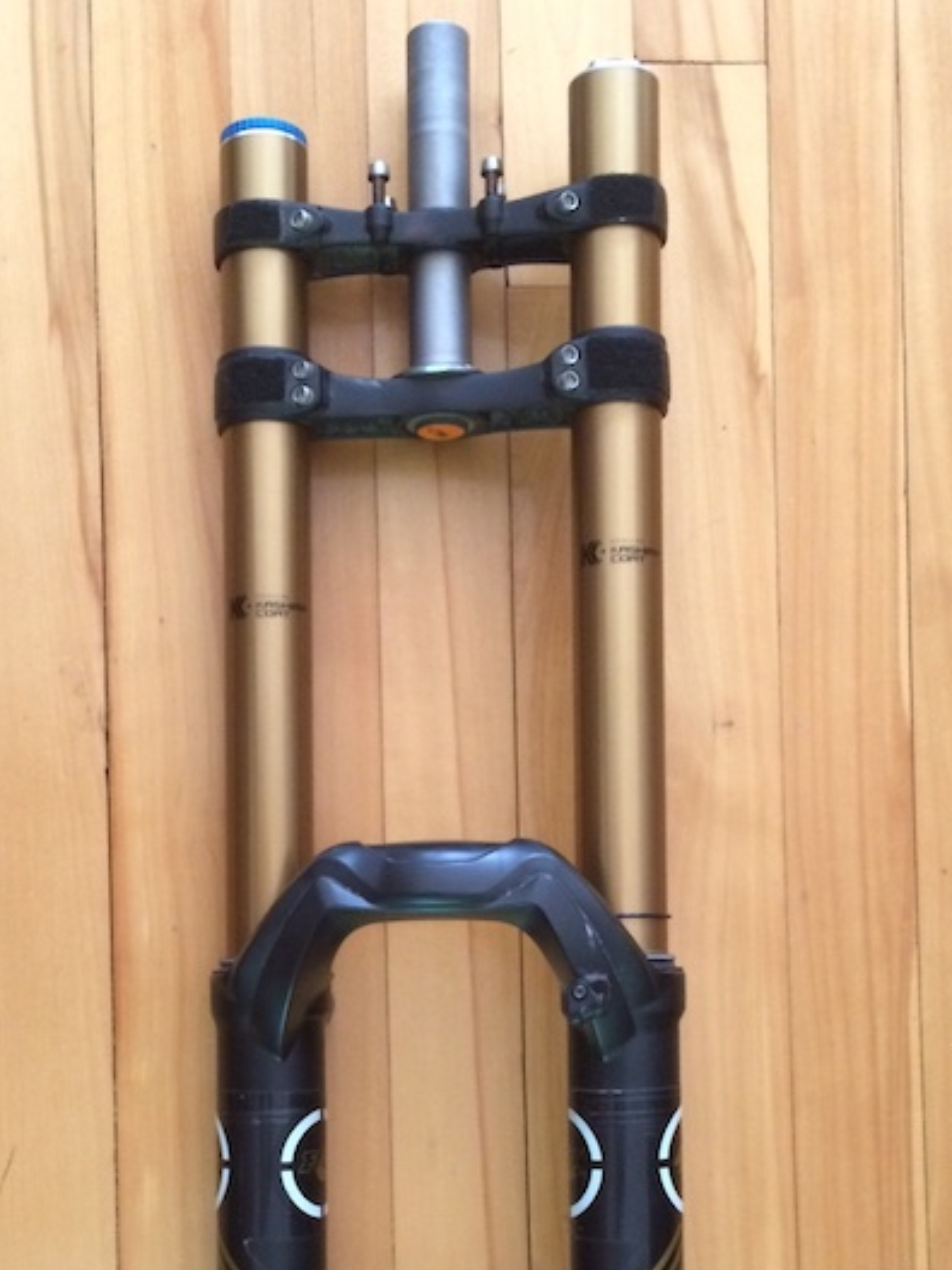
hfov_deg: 32.8
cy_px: 918
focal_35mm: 44
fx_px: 1614
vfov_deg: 41.9
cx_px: 400
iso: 320
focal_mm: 4.15
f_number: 2.2
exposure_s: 1/20
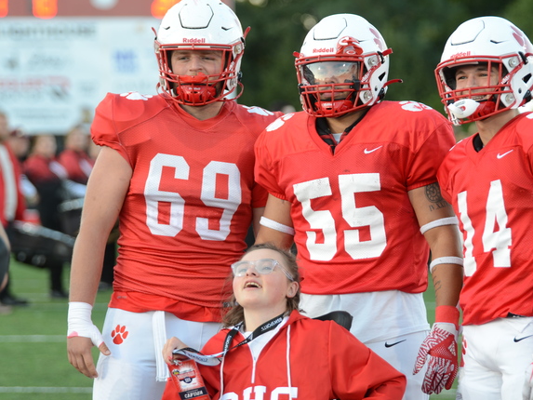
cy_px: 197
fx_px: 2942
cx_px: 301
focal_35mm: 191
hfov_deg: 10.4
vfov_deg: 7.8
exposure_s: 1/60
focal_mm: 112
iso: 100
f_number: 2.8
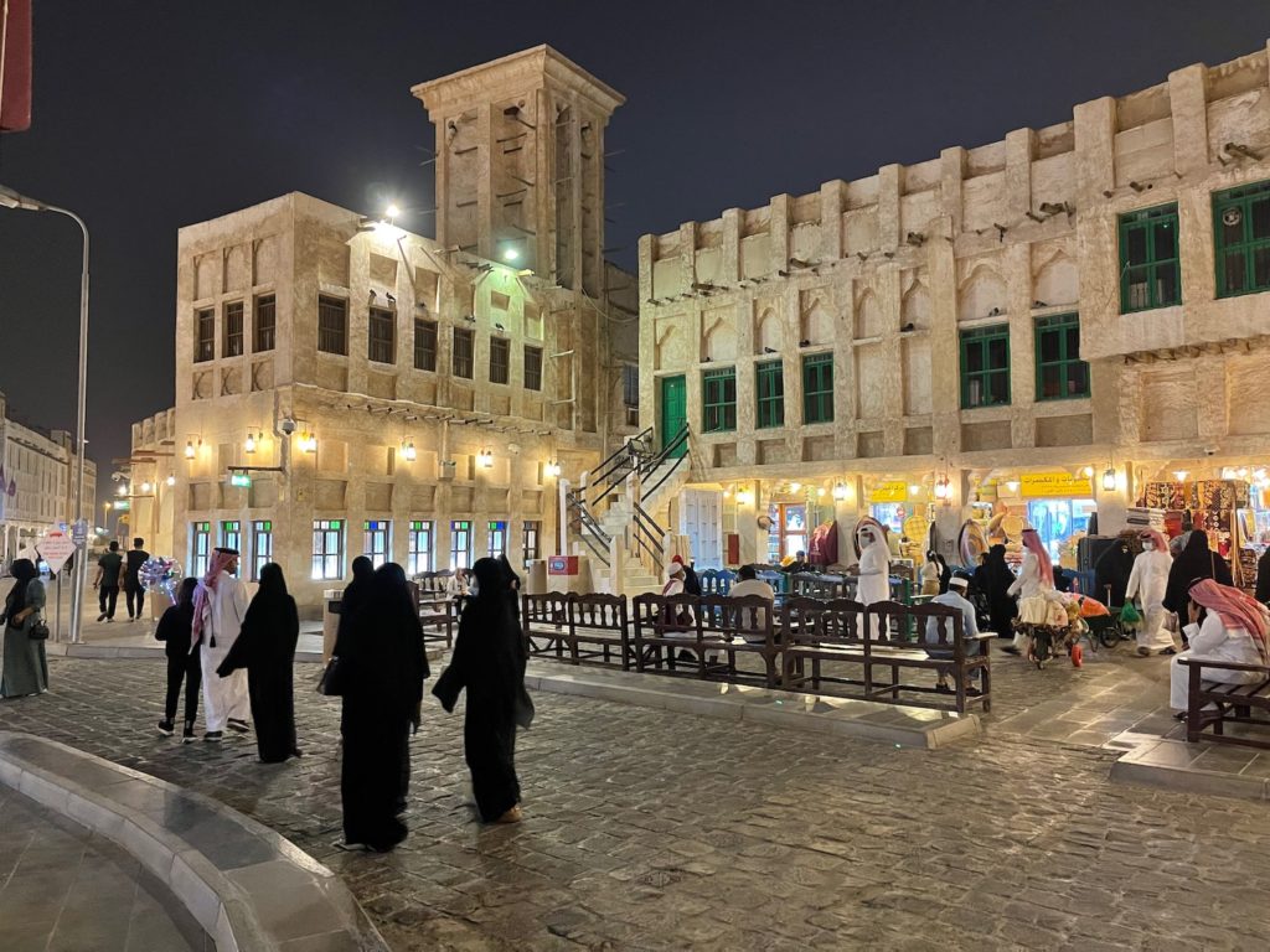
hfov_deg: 67.3
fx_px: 954
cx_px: 635
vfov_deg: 53.1
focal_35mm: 26
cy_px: 476
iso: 500
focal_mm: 5.1
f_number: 1.6
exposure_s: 1/33
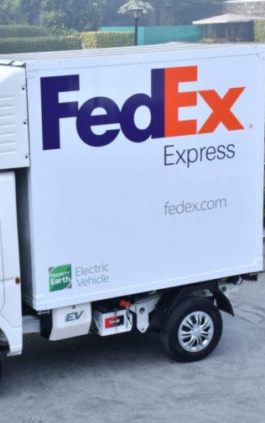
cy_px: 211
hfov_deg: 16.4
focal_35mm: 79
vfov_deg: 26.1
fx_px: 912
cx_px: 44
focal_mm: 34
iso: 500
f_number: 18
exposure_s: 1/125
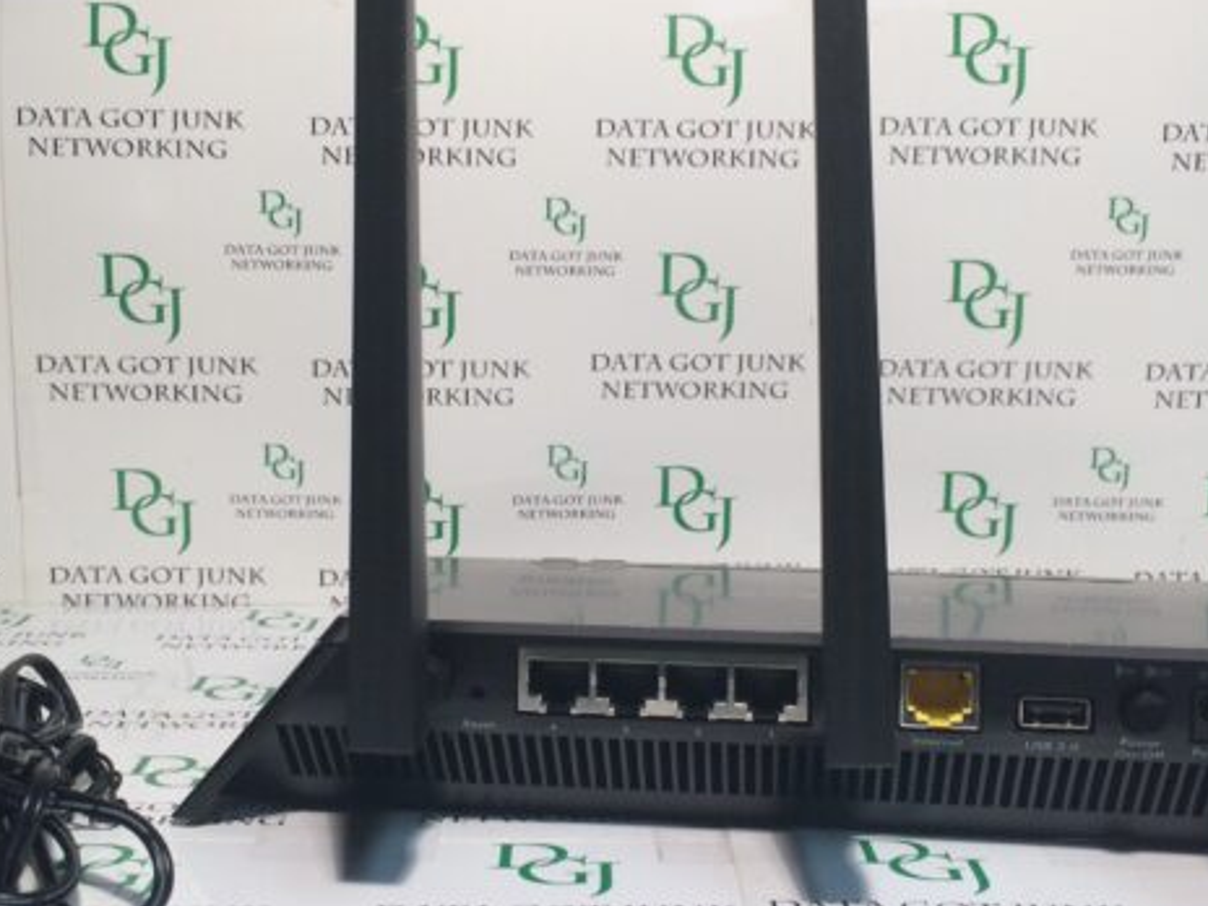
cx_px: 609
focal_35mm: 50
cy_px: 419
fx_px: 1745
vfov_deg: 29.1
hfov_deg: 38.2
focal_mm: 4.15
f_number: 2.2
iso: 64
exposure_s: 1/120
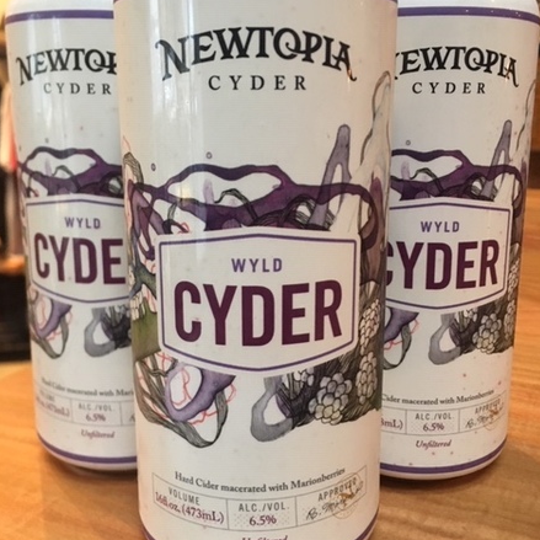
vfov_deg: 47.2
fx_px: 618
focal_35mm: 35
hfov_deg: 47.2
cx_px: 269
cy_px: 251
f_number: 2.2
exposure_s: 1/17
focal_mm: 4.15
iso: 200
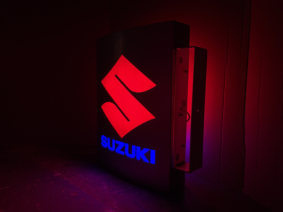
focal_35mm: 26
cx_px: 142
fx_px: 213
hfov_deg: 67.3
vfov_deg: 53.1
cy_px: 106
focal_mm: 5.1
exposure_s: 1/67
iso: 125
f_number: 1.6
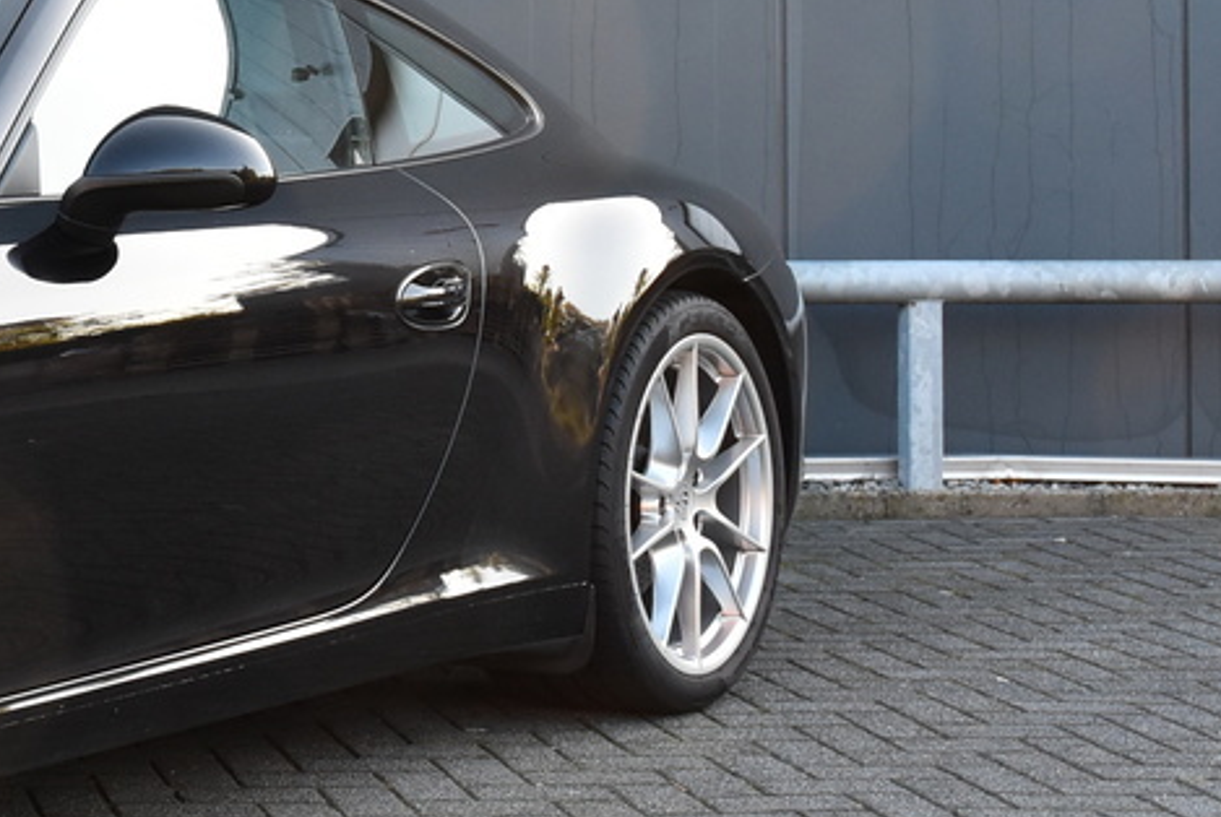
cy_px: 177
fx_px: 3476
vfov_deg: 13.4
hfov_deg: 18.6
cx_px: -333
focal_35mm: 102
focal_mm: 25
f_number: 7.1
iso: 800
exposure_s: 1/200
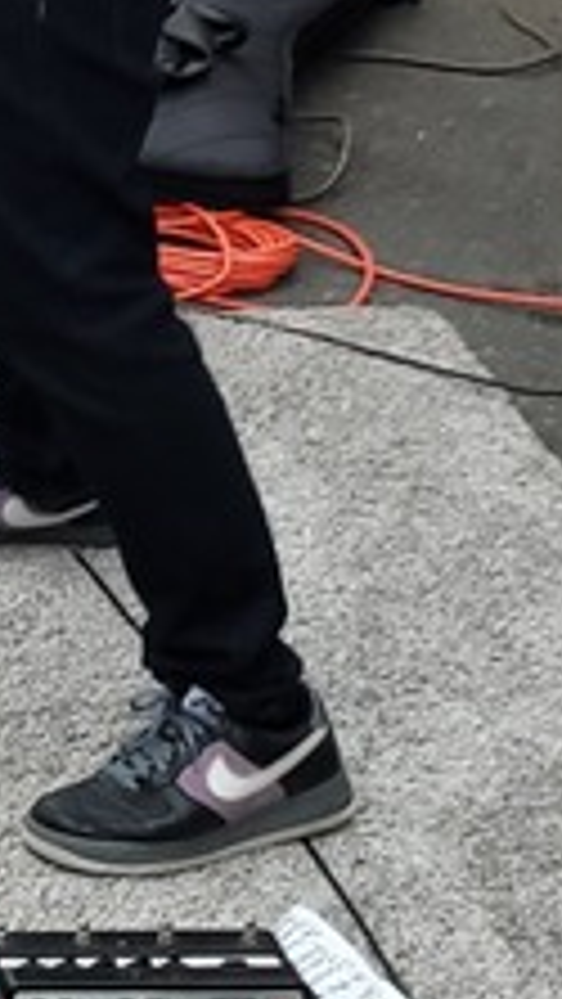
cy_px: -338
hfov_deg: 6.6
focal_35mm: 153
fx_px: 4050
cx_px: -1538
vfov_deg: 13.5
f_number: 1.8
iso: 64
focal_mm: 5.4
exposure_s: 1/60
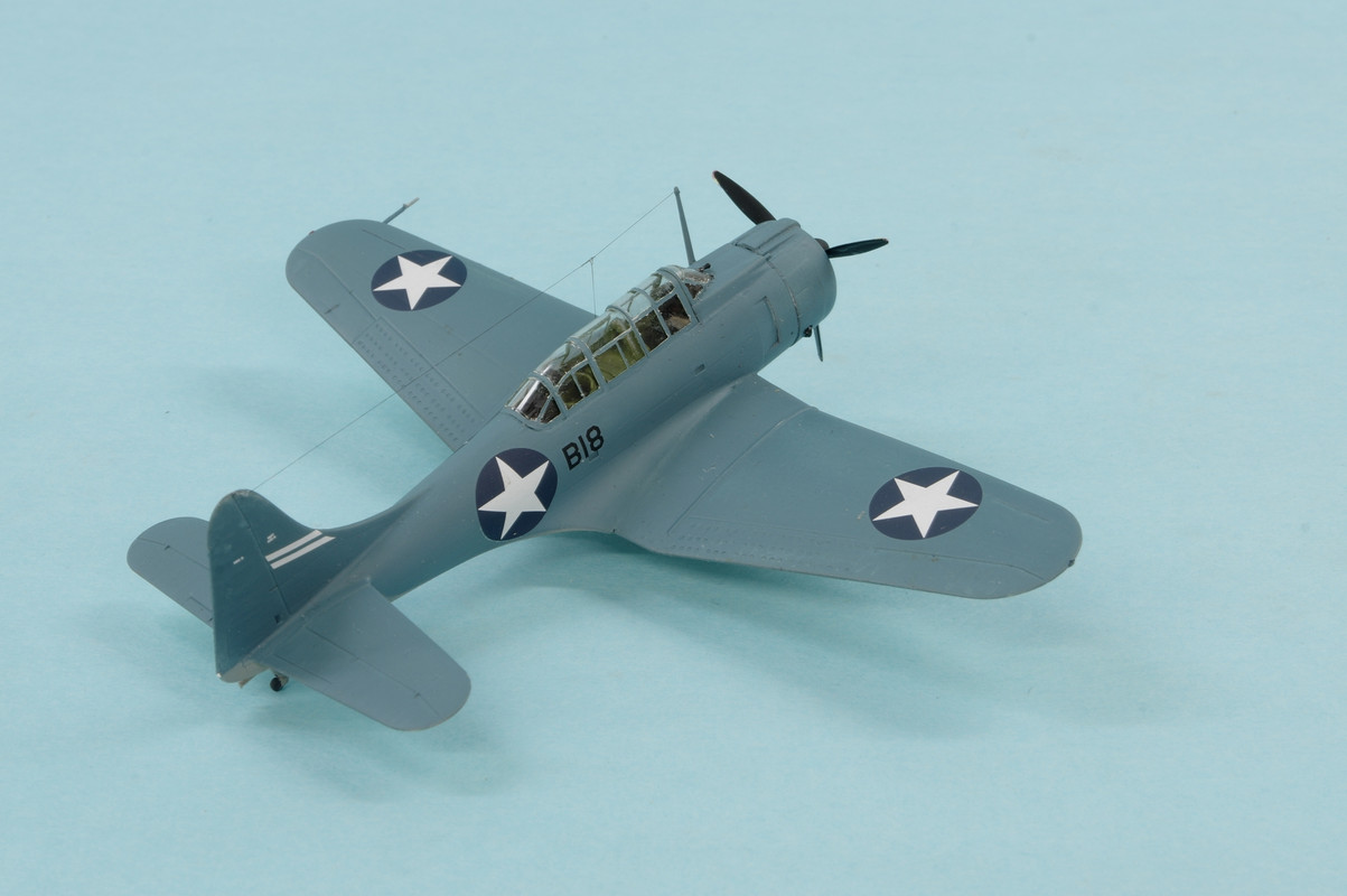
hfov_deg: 28.1
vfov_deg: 18.9
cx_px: 674
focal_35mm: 72
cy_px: 448
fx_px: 2692
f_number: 20
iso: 100
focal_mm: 48
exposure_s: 2.5
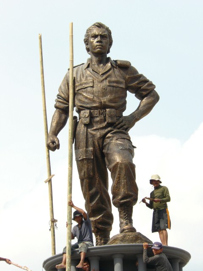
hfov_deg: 5.6
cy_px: 136
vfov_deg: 7.5
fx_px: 2064
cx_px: 102
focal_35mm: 264
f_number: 8
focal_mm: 44
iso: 100
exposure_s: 1/160
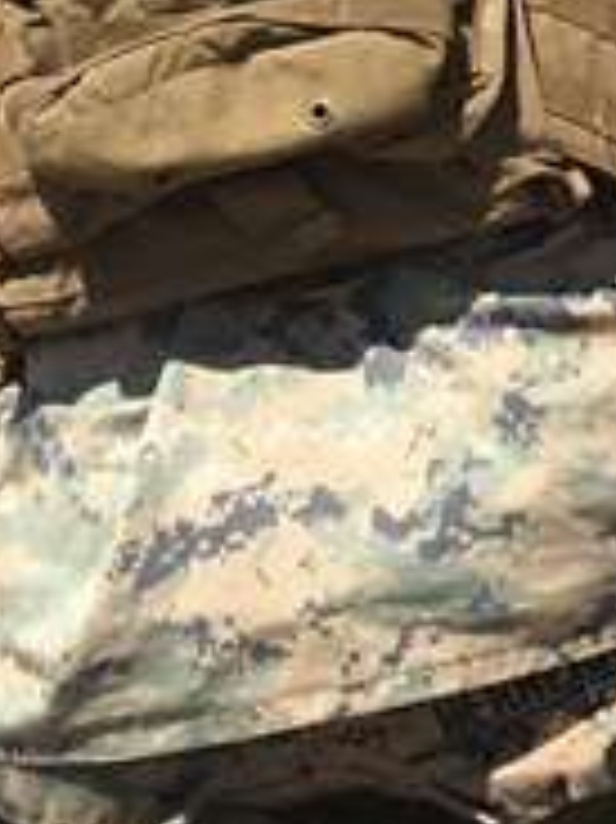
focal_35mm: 160
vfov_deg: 11.6
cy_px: -549
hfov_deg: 8.8
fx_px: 3801
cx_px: 1165
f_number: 2.2
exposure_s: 1/1508
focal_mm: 4.15
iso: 25
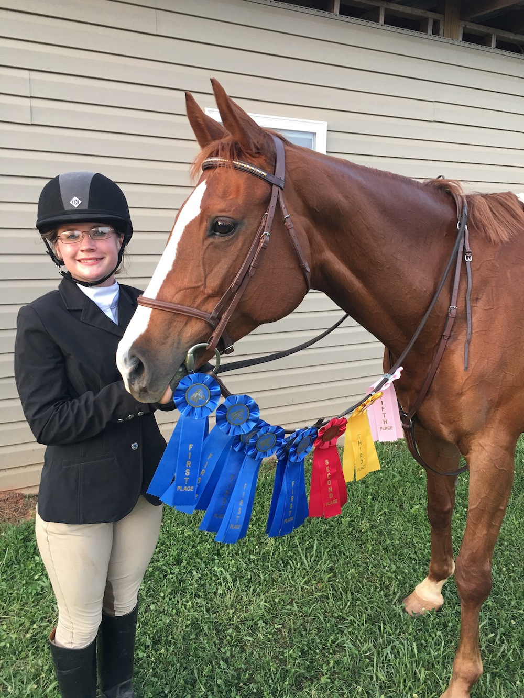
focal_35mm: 29
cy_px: 349
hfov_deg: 48.2
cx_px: 262
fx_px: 585
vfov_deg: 61.7
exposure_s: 1/30
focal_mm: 4.15
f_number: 2.2
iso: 32
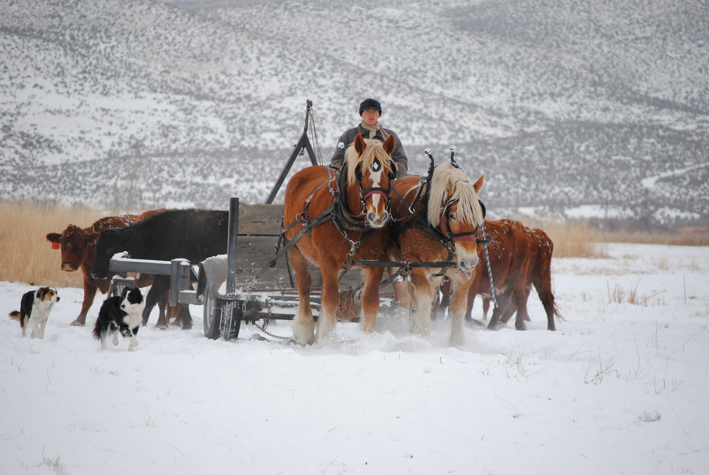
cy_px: 238
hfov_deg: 9.1
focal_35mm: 225
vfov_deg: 6.1
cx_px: 354
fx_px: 4437
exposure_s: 1/640
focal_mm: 150
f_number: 5
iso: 200
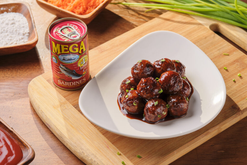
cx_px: 124
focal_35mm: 90
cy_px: 82
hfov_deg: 22.6
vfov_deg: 15.2
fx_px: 618
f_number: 6.4
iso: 640
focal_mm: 60
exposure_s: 1/100
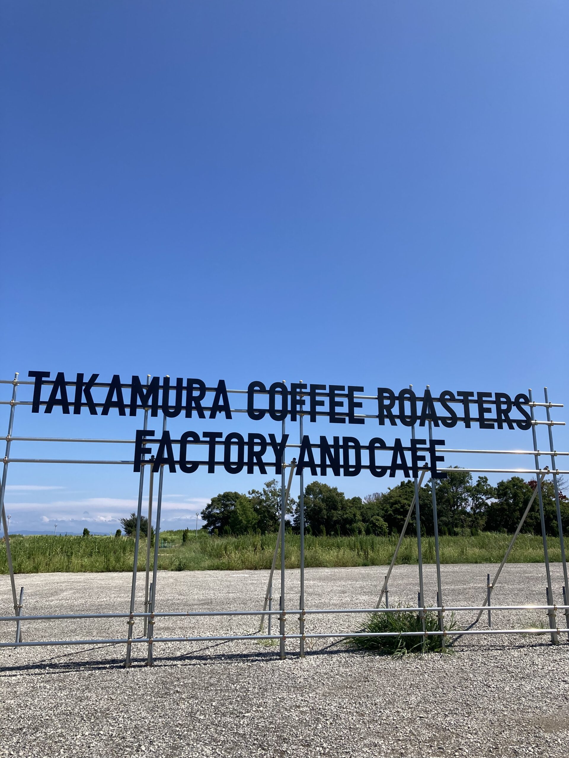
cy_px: 379
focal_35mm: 28
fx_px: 614
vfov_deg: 63.4
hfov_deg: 49.7
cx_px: 284
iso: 20
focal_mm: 3.99
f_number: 1.8
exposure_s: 1/2433
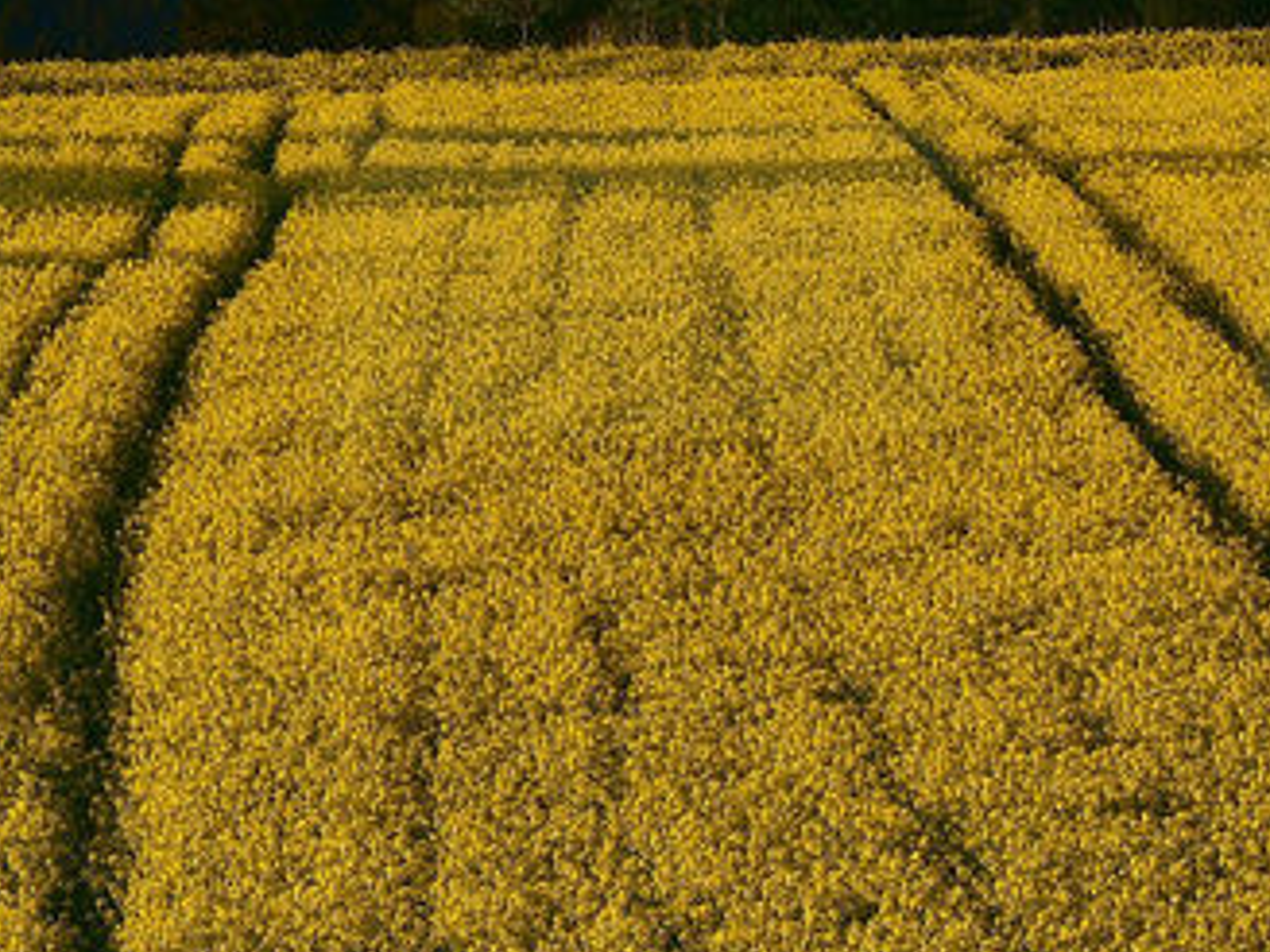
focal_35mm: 294
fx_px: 10786
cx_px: -922
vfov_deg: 5.0
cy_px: -917
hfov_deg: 6.6
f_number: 8
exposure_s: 1/200
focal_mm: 62
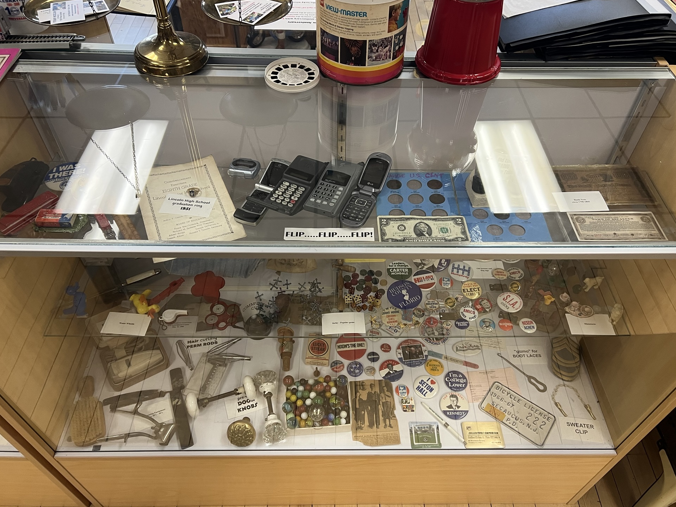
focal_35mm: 27
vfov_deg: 51.3
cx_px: 346
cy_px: 246
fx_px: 527
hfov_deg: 65.3
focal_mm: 5.7
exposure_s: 1/60
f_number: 1.5
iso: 160
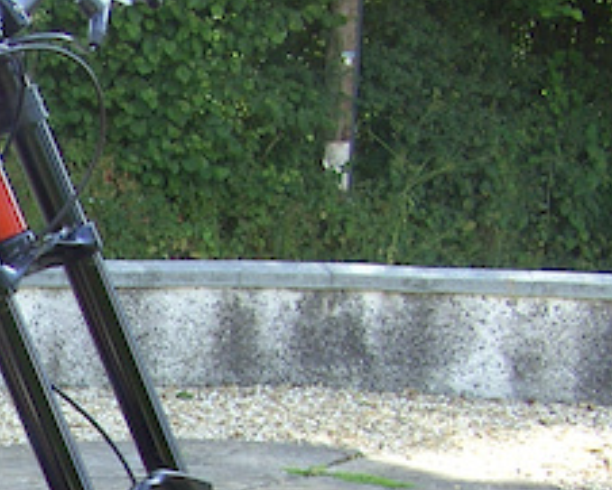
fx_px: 2319
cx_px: -311
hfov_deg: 14.1
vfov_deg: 11.7
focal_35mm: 128
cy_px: 639
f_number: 4
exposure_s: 1/75
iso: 64
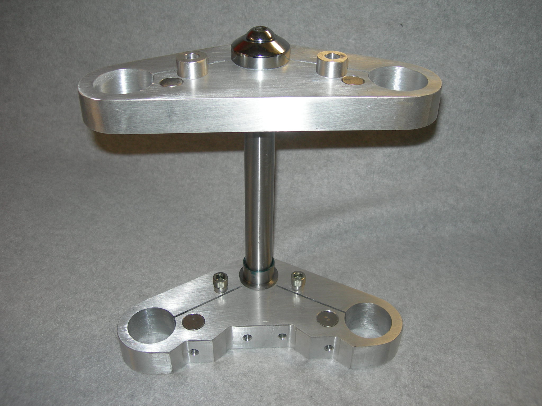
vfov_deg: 37.7
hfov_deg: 49.0
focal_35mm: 38
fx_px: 595
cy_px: 203
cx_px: 271
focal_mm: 7.8
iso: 50
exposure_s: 1/60.1
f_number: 2.8
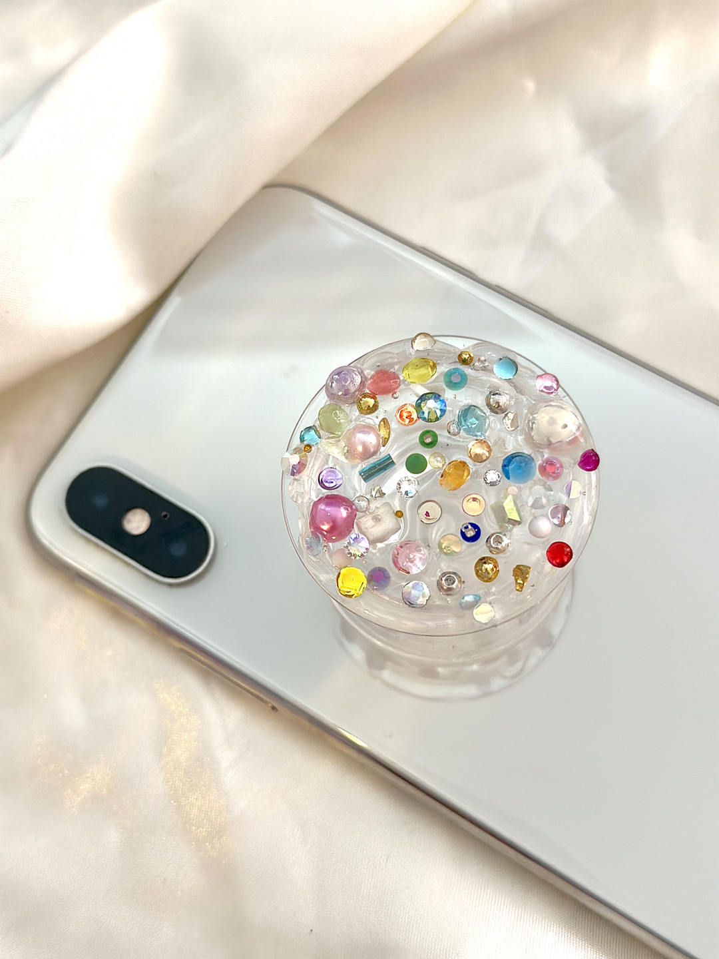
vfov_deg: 39.7
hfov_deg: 30.3
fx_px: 1329
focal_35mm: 48
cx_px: 360
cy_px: 480
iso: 100
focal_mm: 6.86
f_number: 1.78
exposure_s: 1/60
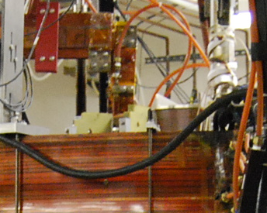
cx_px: 92
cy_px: 375
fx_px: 1443
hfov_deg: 10.6
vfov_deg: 8.2
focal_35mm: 183
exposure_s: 1/25
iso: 1600
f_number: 3.8
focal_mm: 23
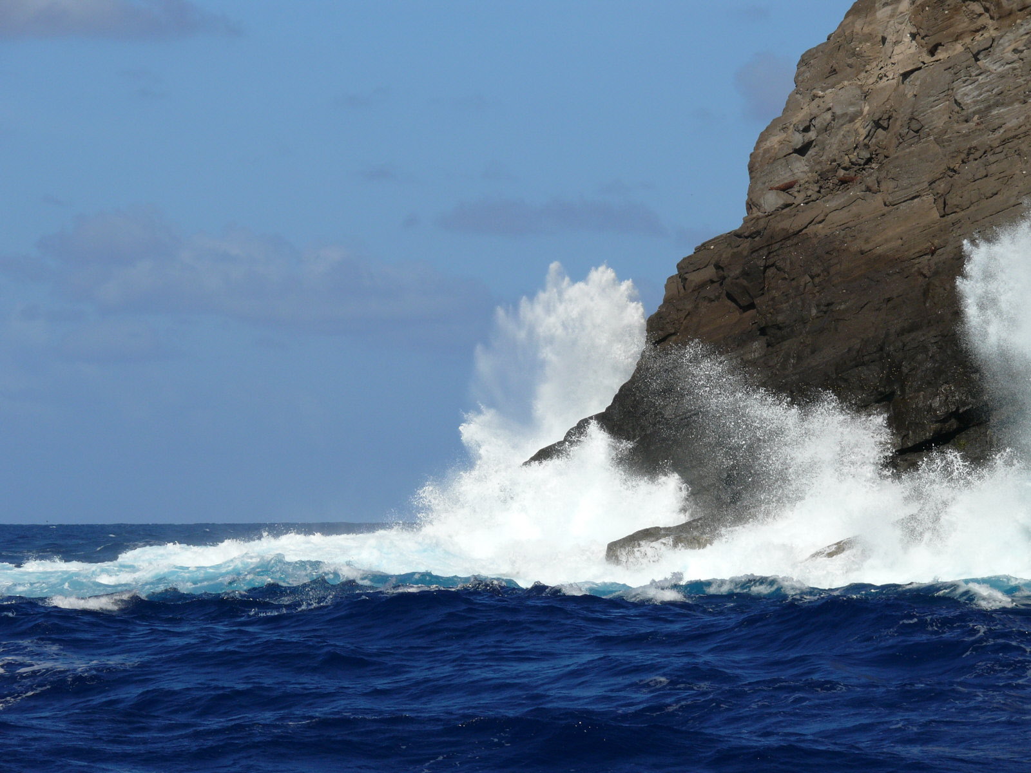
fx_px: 6314
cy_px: 386
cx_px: 516
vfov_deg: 7.0
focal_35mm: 212
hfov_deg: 9.3
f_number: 8
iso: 100
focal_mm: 44.8
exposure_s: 1/640
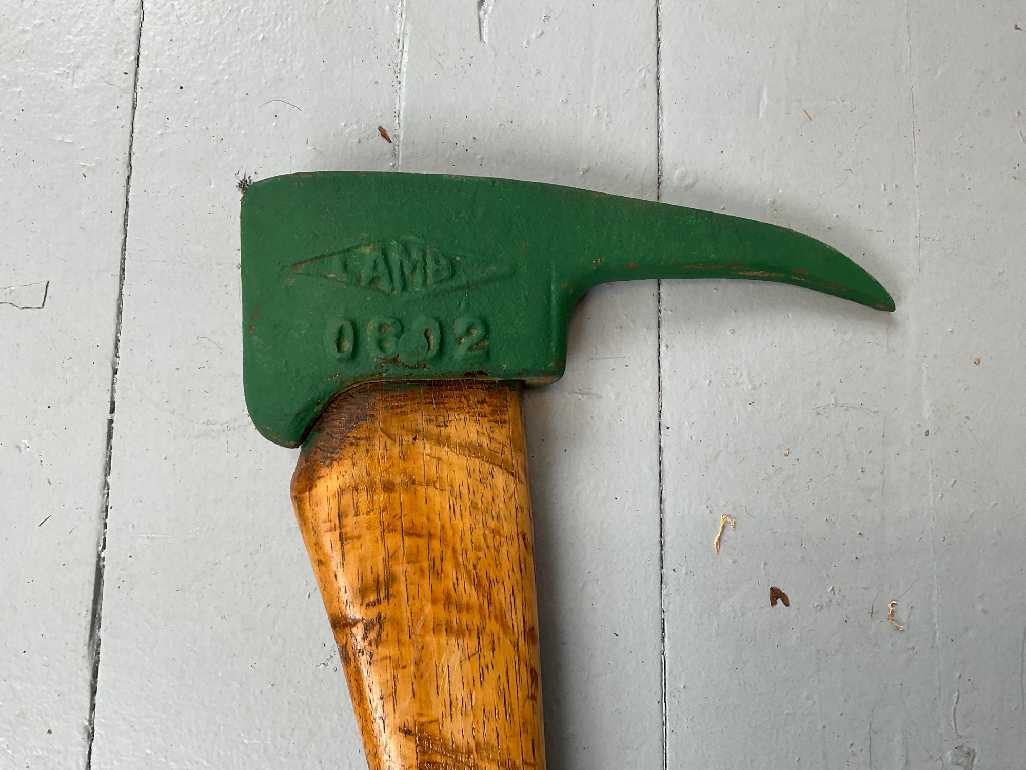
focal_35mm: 29
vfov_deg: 48.2
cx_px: 513
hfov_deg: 61.7
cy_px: 385
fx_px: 860
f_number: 1.8
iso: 32
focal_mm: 3
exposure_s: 1/122
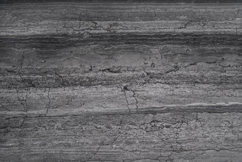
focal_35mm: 35
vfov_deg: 37.9
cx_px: 121
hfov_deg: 54.4
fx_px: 235
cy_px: 81
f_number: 4
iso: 200
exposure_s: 1/13
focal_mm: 35
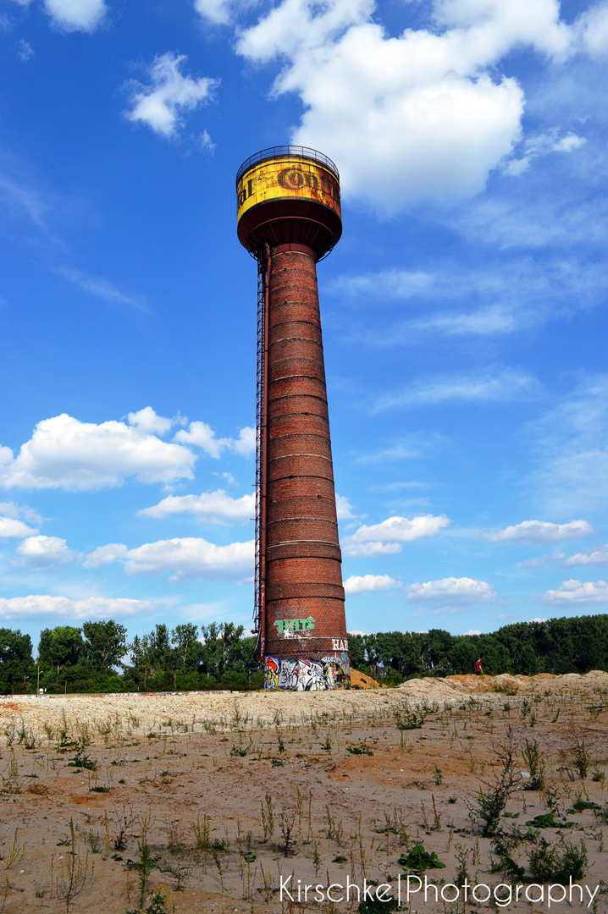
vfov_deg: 67.4
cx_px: 304
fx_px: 685
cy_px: 457
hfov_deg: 47.8
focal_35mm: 27
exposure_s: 1/320
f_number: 9
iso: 100
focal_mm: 18
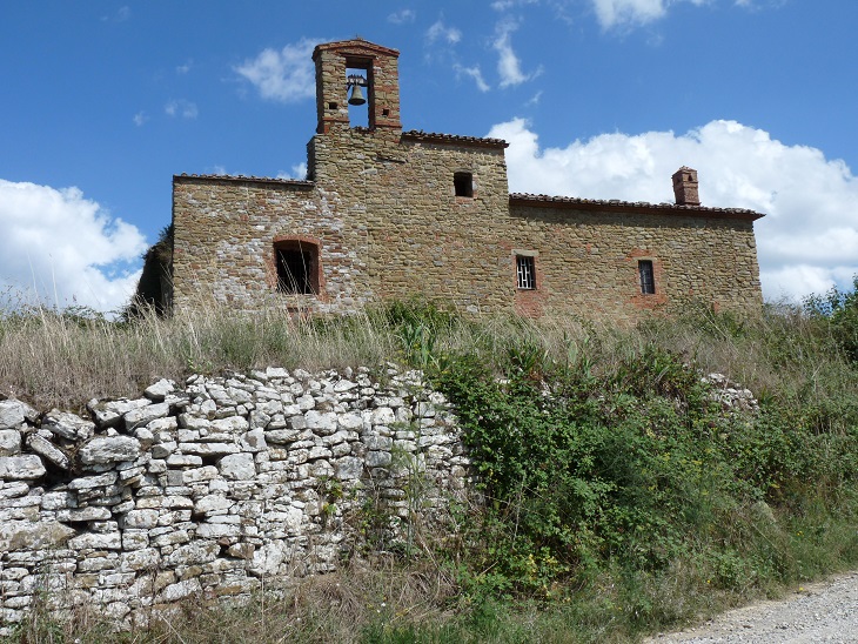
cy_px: 322
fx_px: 942
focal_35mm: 38
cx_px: 429
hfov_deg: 49.0
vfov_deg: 37.7
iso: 100
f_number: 6.3
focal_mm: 6.8
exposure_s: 1/500
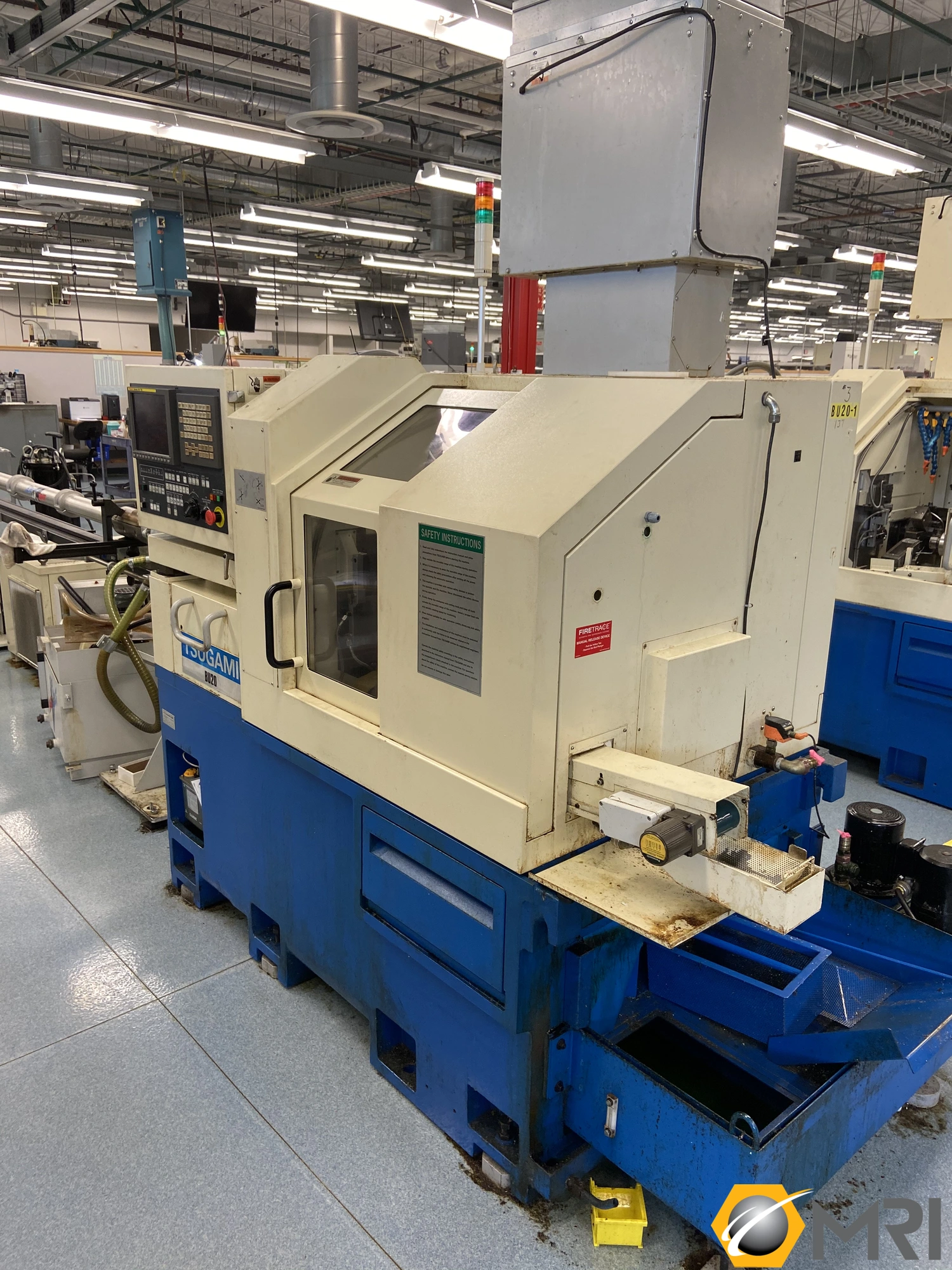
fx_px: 953
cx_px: 476
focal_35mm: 26
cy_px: 635
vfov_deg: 67.3
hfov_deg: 53.1
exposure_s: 1/60
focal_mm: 4.25
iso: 80
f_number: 1.8
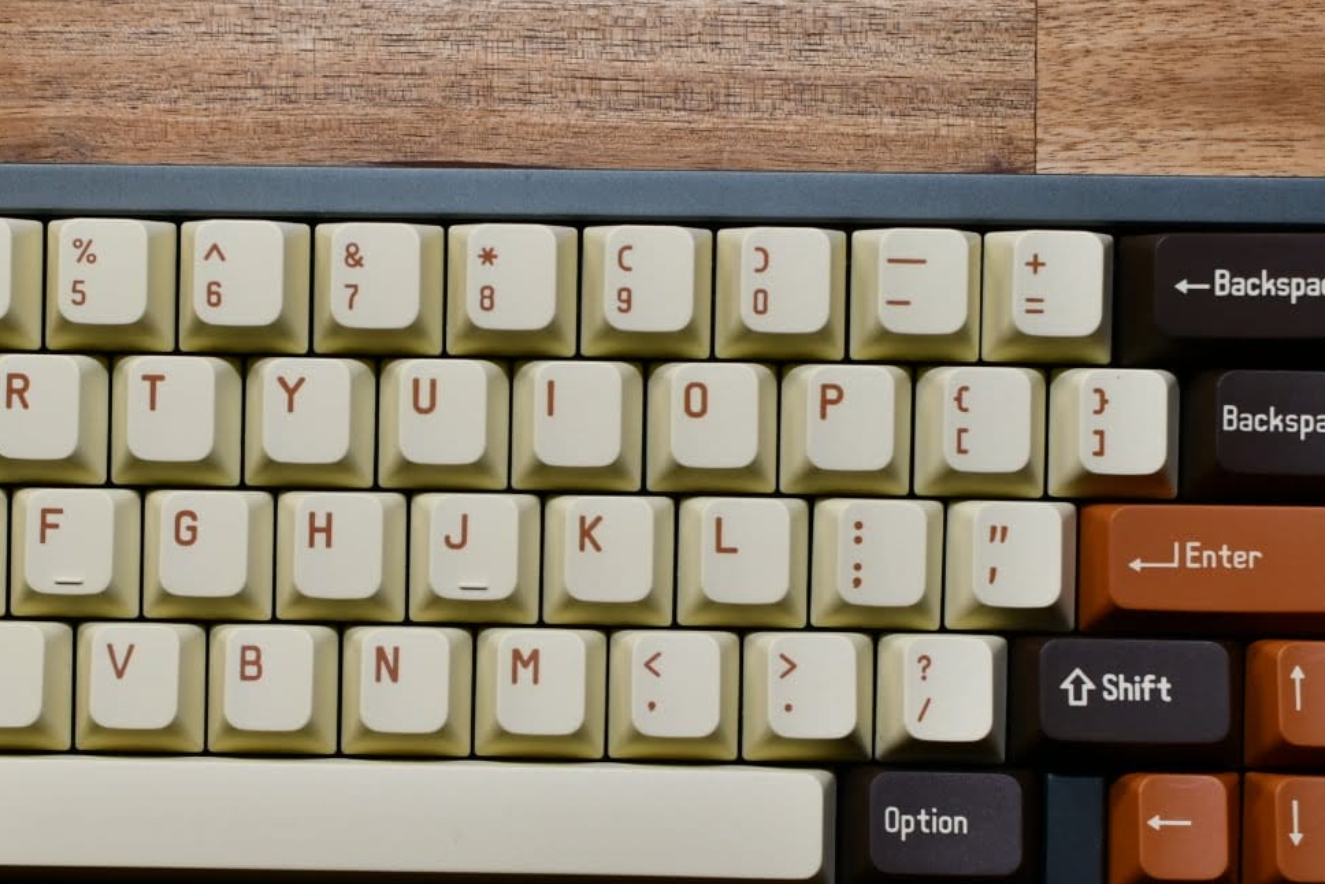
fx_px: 3203
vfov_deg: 15.7
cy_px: 582
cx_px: 493
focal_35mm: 87
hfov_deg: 23.3
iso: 360
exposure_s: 1/50
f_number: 5
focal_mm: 35
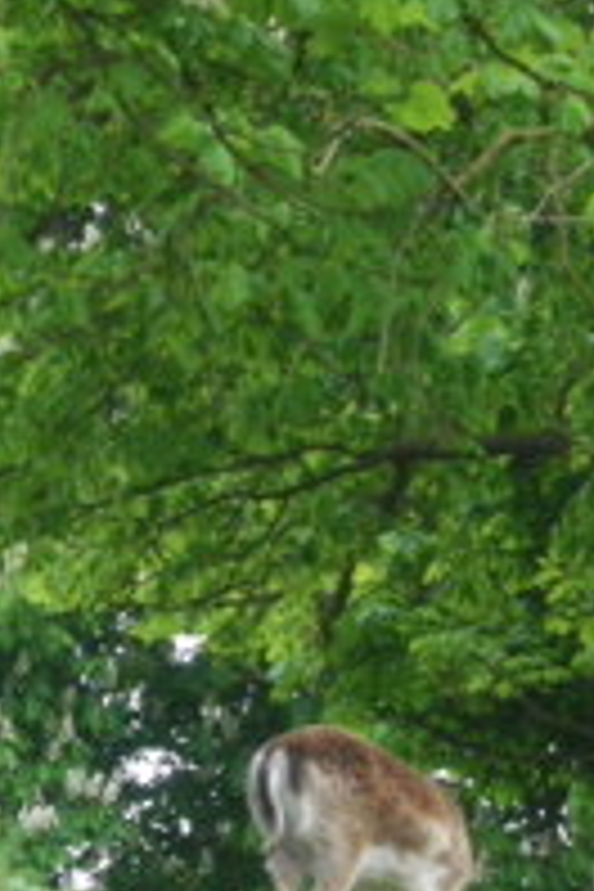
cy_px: 706
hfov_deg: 2.8
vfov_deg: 4.2
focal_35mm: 489
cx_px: 7
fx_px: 12102
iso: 400
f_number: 5.6
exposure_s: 1/250
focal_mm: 31.5
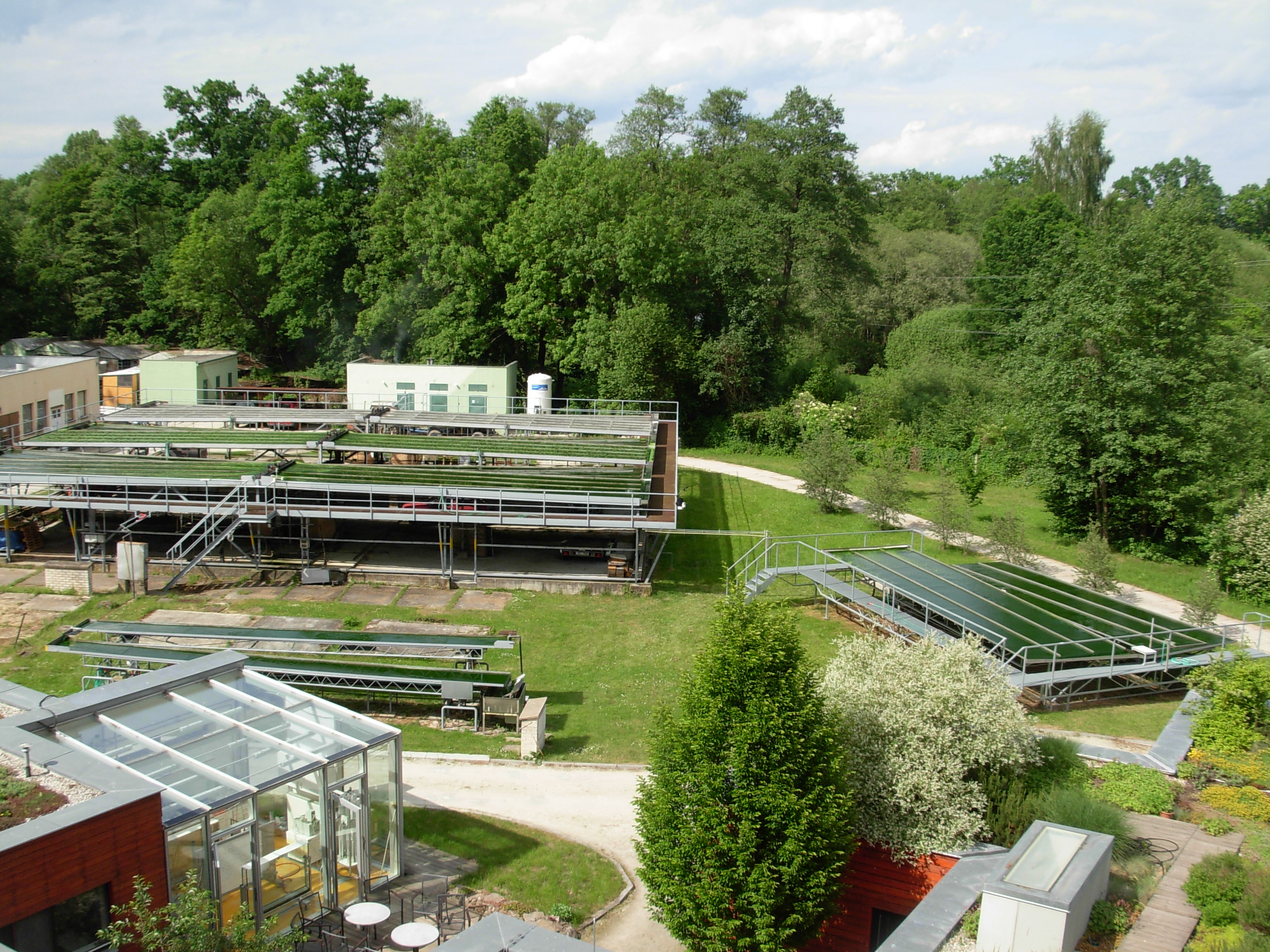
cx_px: 635
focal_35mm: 38
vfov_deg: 37.7
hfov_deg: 49.0
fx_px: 1394
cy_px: 476
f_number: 4.9
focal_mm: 6.3
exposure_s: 1/384
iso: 79
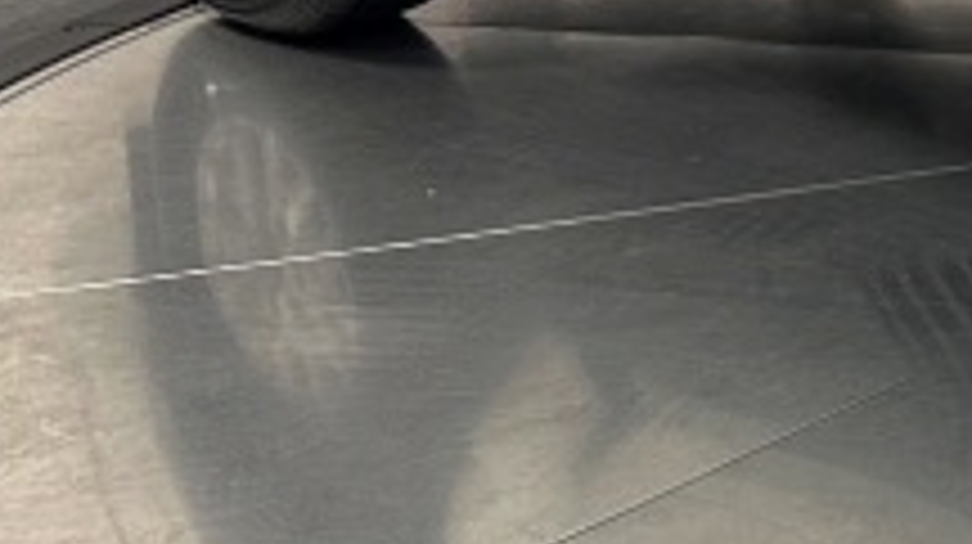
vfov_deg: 9.6
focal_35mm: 124
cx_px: 1876
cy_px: -162
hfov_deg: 14.6
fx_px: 3193
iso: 160
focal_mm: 6.86
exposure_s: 1/60
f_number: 1.78
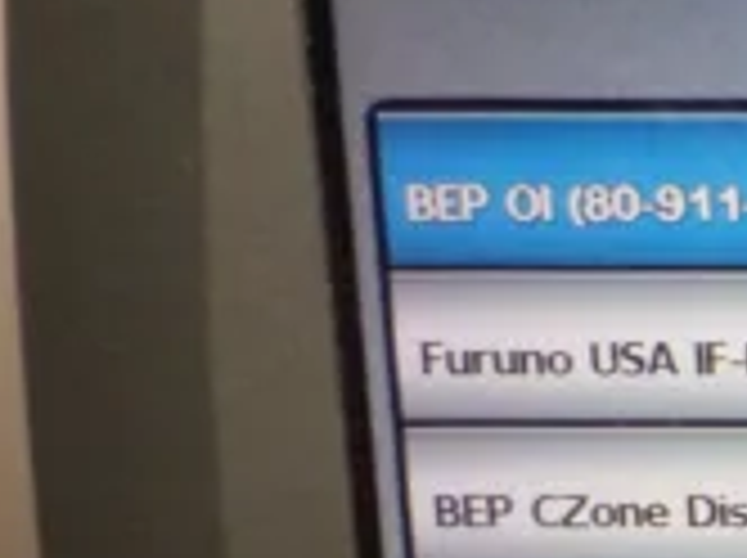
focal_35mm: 136
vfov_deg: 9.7
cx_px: 1487
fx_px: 2931
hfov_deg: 12.7
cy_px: 1282
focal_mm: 4.5
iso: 160
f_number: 2.5
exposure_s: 1/30
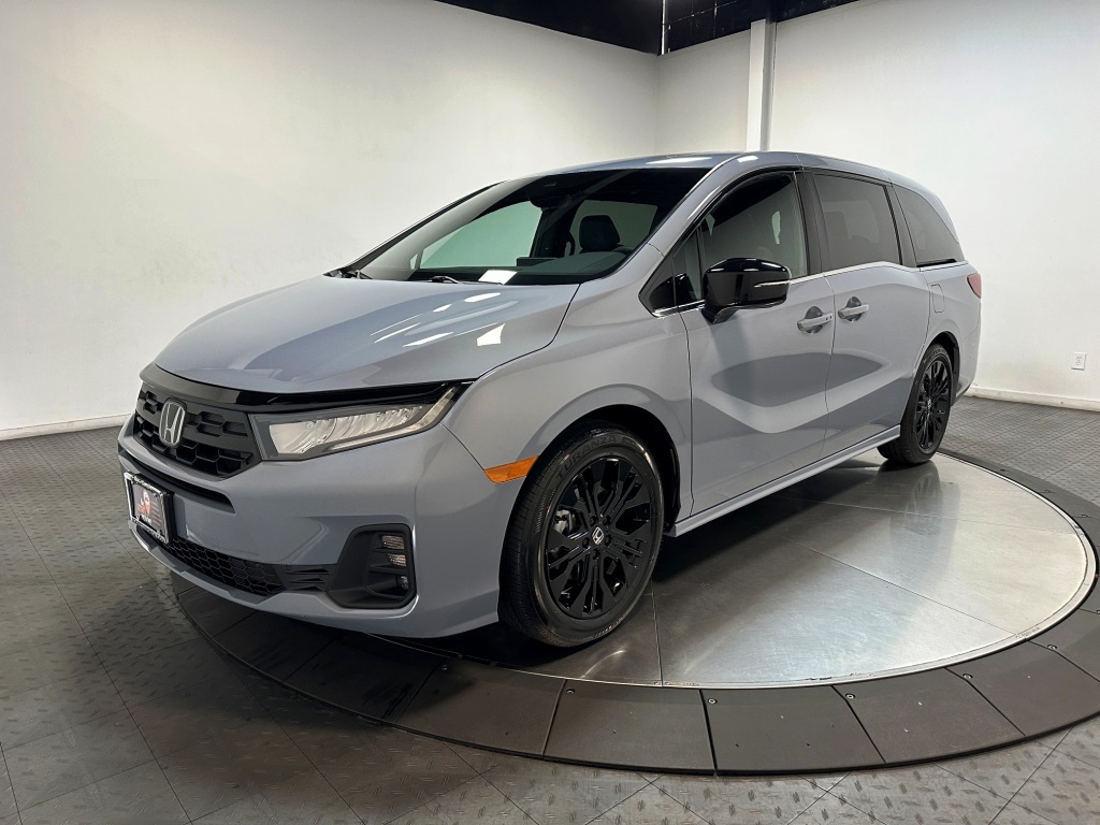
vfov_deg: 56.8
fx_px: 763
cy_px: 412
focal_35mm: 24
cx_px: 550
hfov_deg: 71.6
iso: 250
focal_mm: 6.86
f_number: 1.78
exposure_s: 1/60
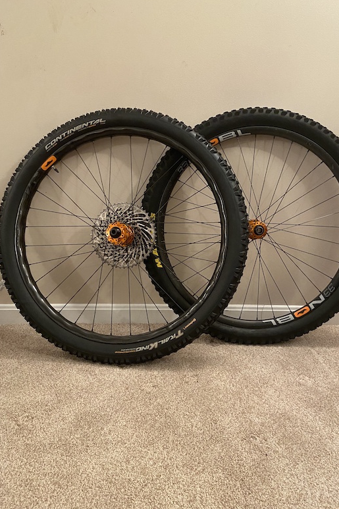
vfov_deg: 65.5
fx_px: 396
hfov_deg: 46.3
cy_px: 255
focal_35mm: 28
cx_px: 186
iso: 320
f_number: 1.8
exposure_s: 1/40
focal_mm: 4.25
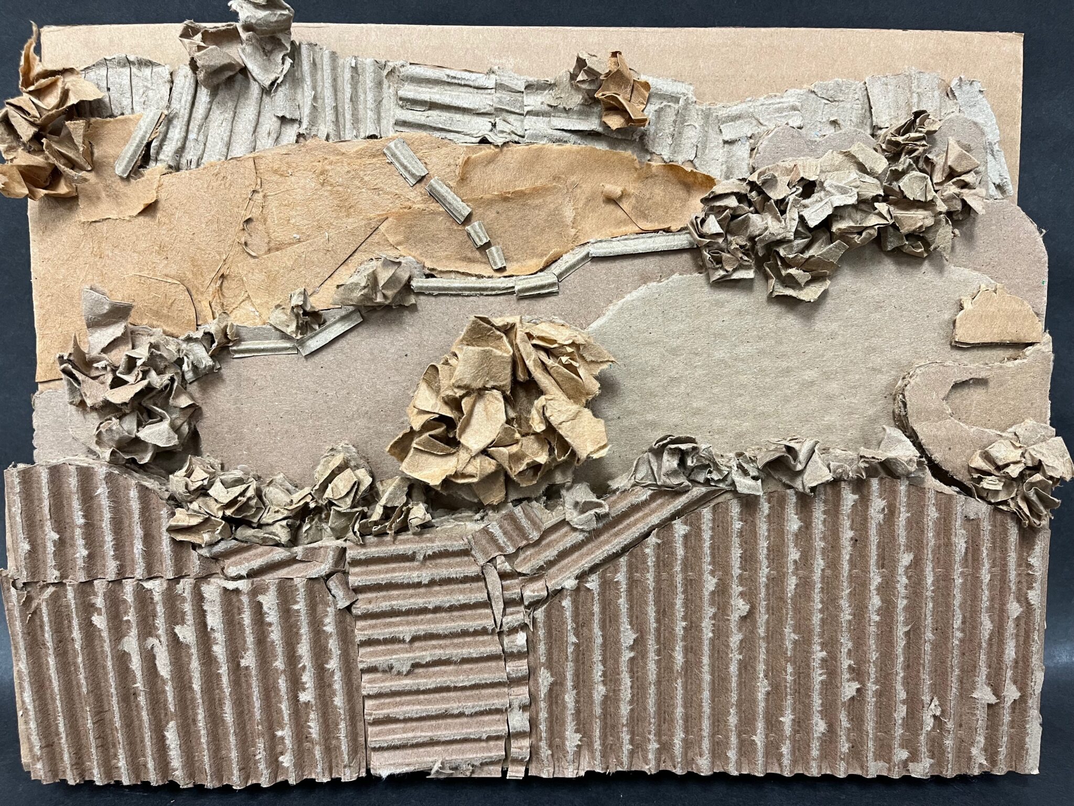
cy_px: 403
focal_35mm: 26
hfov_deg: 67.3
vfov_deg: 53.1
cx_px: 537
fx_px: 807
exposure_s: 1/60
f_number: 1.6
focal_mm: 5.1
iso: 200
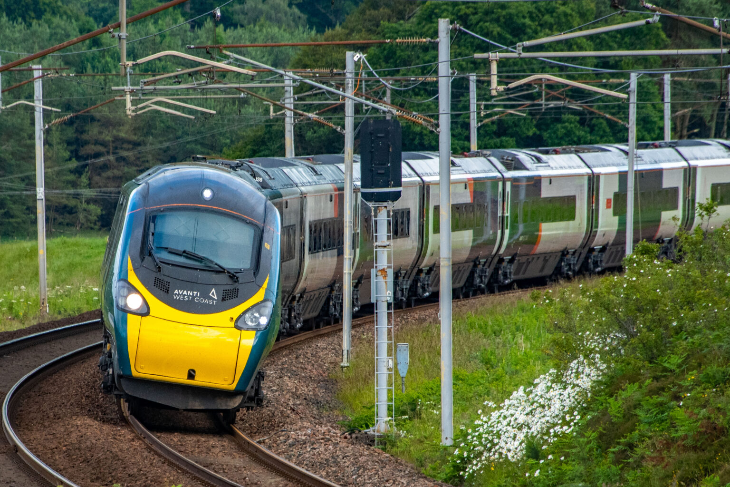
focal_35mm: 300
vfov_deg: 4.6
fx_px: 6083
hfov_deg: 6.9
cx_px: 365
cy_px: 244
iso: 500
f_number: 11
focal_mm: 200
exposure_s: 1/400
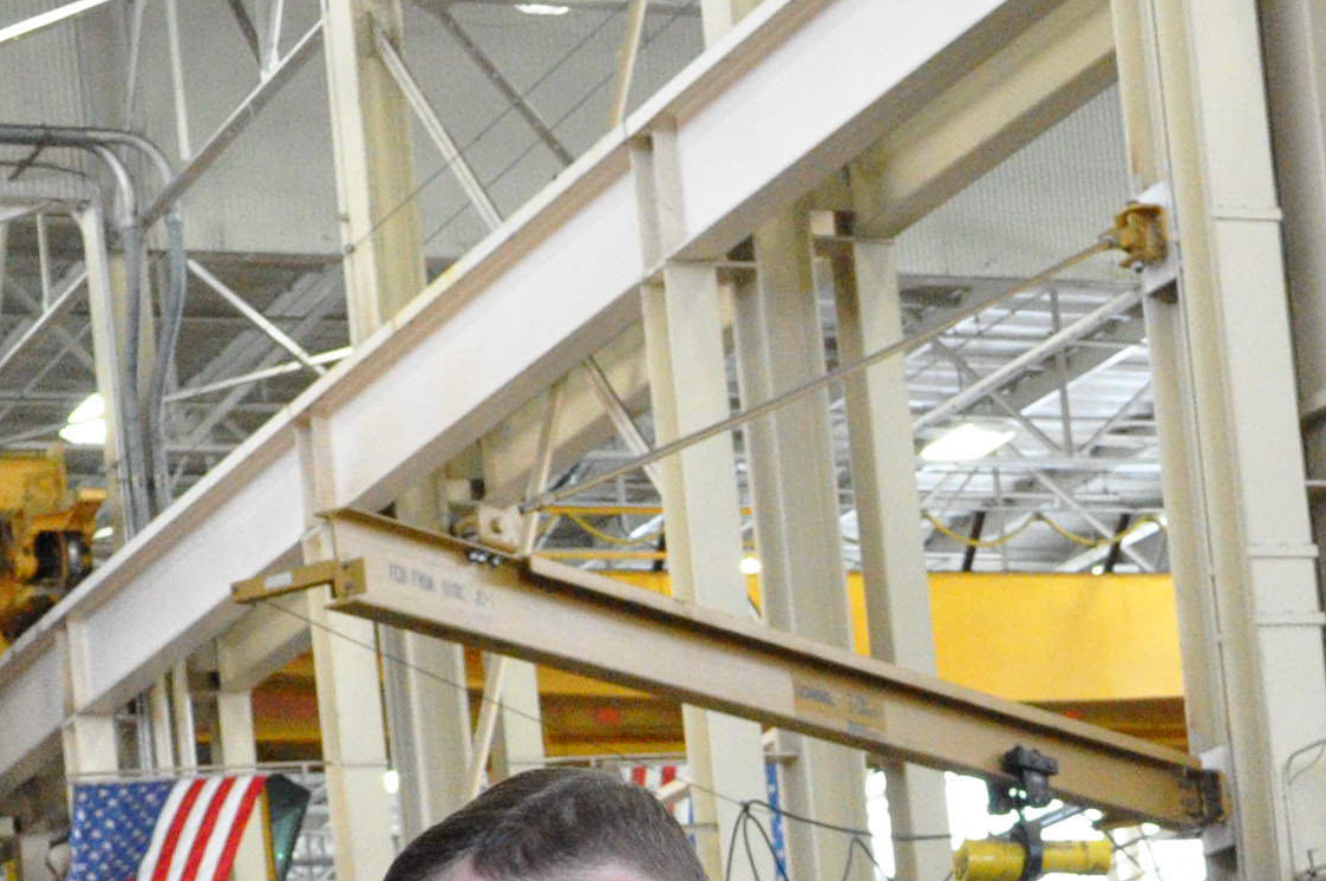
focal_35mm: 126
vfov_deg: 10.3
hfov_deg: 16.2
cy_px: 1538
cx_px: 1059
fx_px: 4636
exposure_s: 1/160
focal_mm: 22
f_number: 6.3
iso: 3200
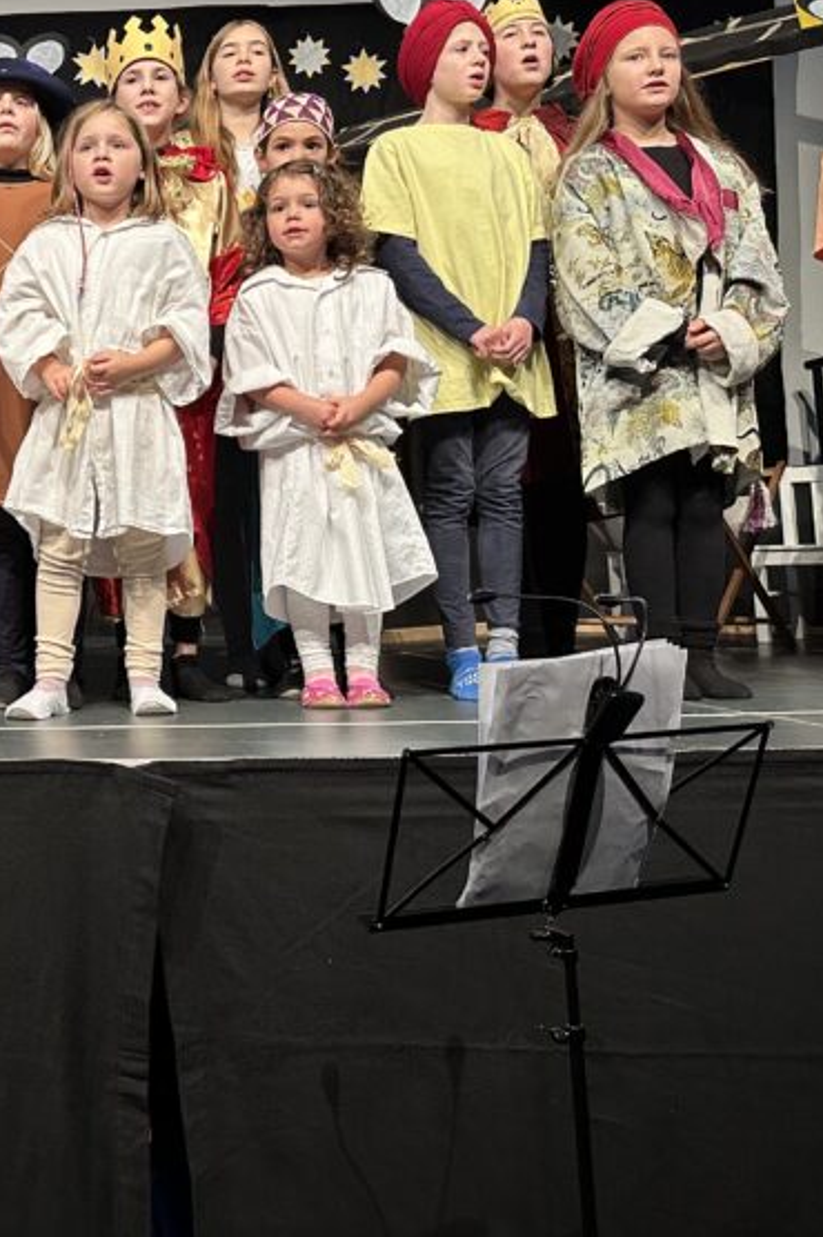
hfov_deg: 26.7
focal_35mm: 46
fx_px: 1579
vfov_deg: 42.1
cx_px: -96
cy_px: 400
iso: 200
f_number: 1.78
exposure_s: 1/100
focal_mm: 6.86
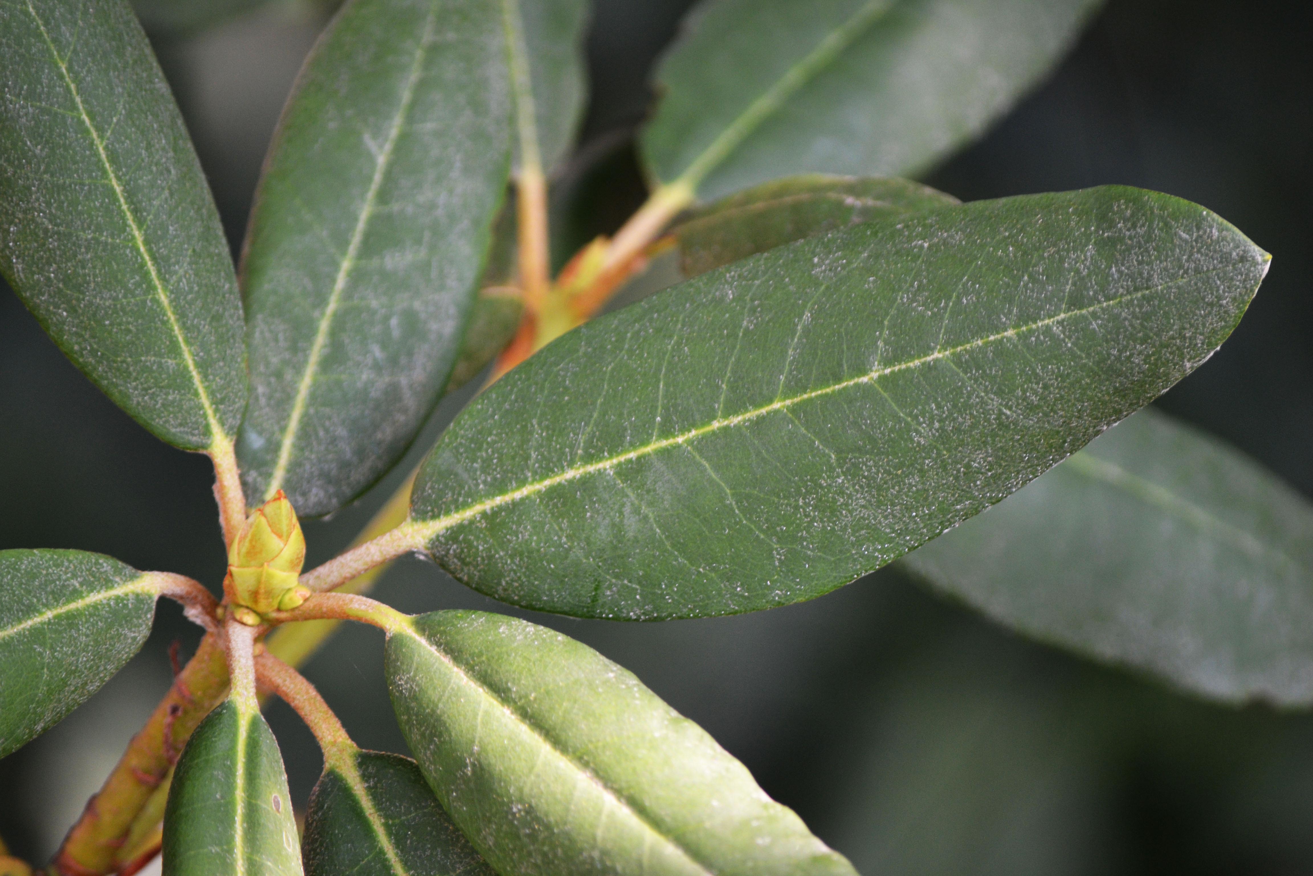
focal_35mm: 300
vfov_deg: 4.6
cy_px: 438
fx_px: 10941
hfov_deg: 6.9
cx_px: 656
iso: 400
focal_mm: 200
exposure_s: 1/160
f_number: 5.6
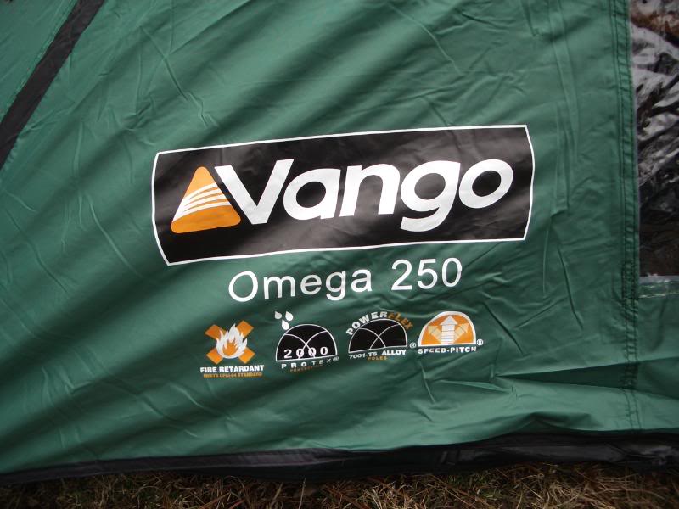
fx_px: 687
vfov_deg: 40.7
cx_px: 340
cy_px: 254
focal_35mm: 35
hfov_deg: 52.6
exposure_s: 1/200
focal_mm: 5.8
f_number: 2.6
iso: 80
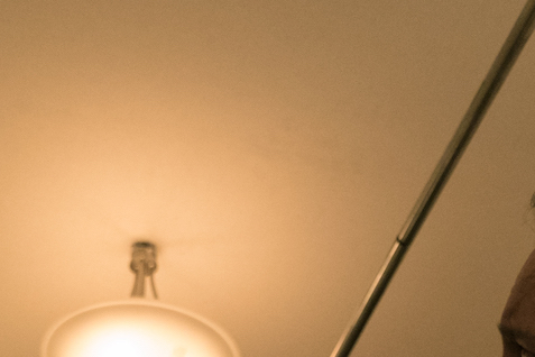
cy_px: 665
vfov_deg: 12.2
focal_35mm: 102
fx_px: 1516
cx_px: 222
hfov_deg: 20.0
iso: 5000
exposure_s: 1/125
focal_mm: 24
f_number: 2.8
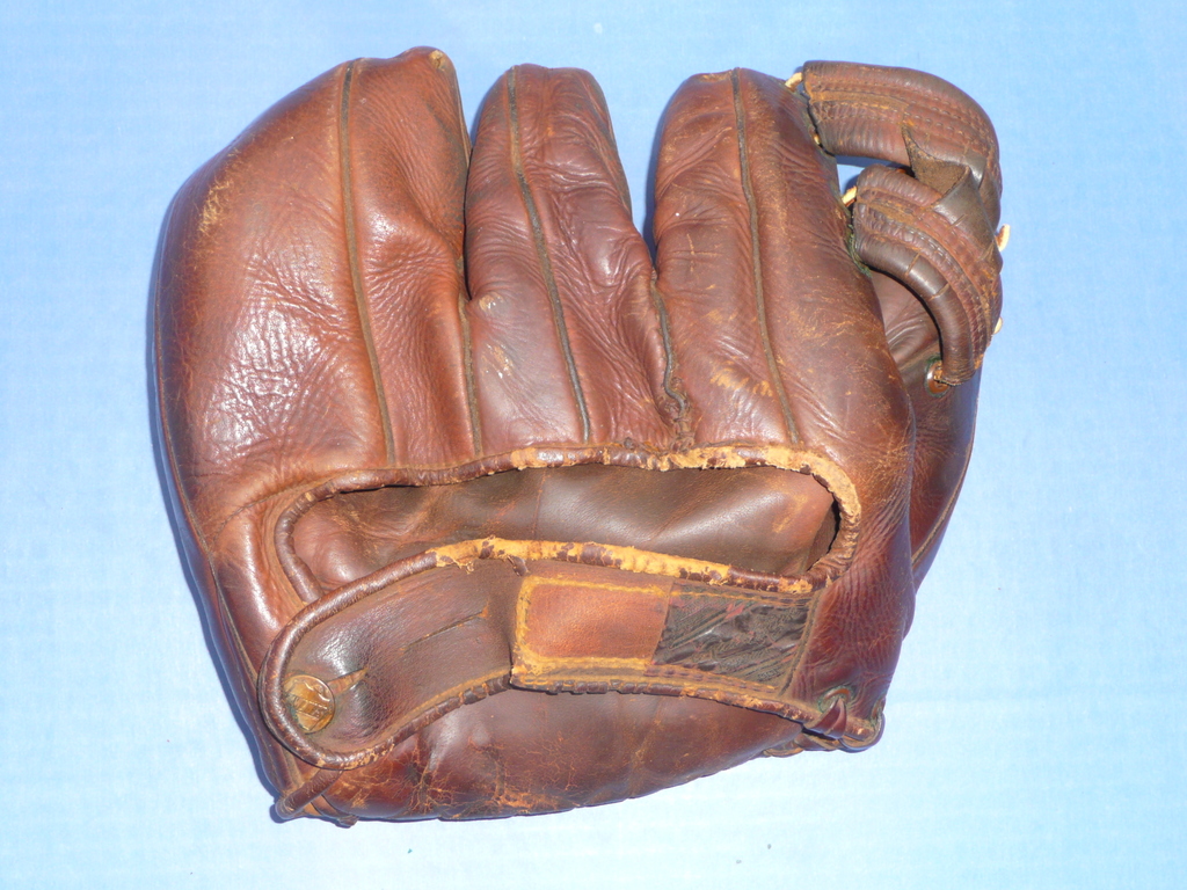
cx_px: 594
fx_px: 1715
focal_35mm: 50
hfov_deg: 38.2
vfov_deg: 29.1
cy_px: 445
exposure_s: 1/30
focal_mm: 8.2
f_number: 4.2
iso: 100
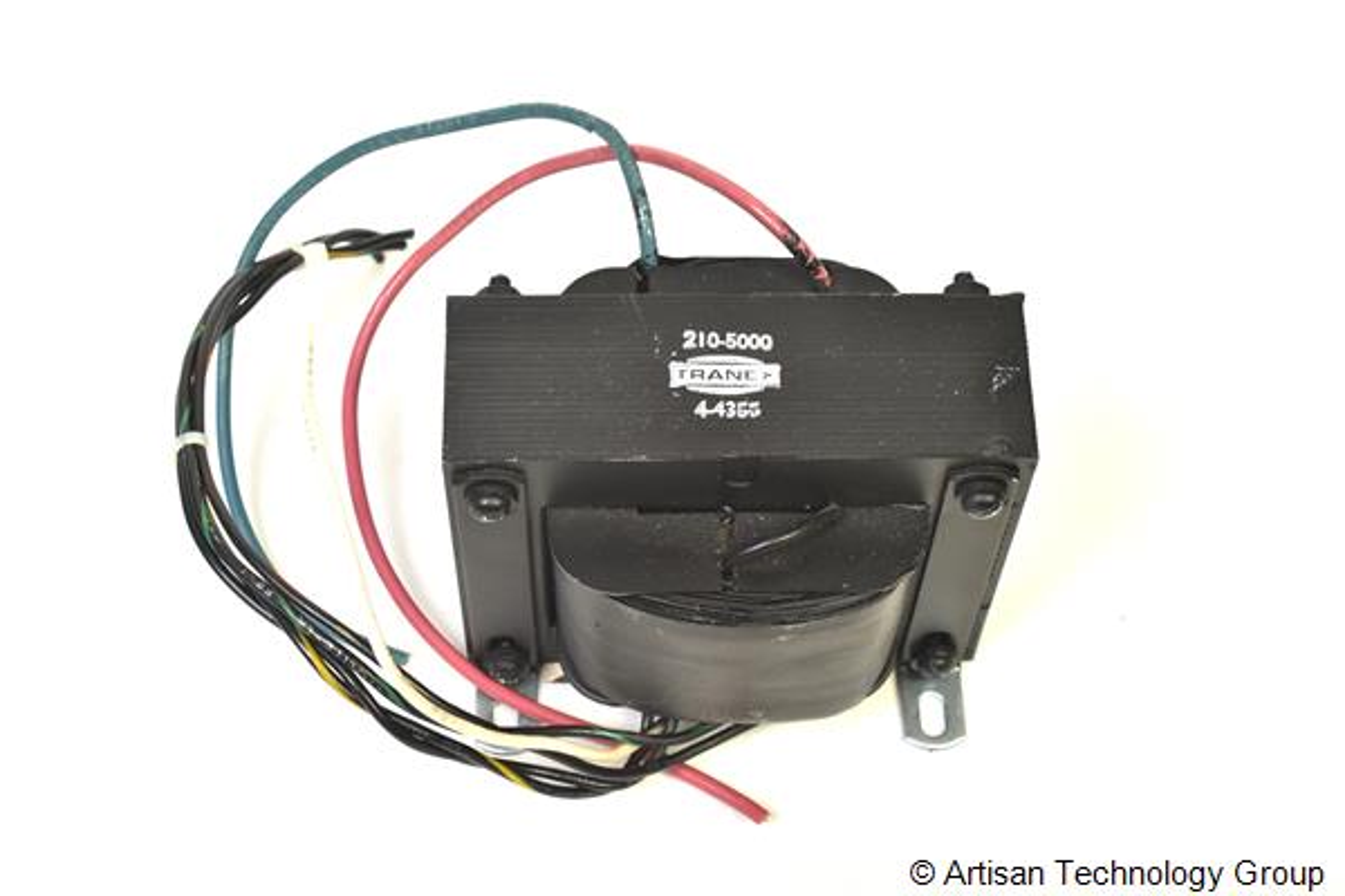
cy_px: 448
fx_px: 2241
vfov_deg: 22.6
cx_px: 672
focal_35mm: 60
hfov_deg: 33.4
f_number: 13
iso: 200
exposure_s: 1/200
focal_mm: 40
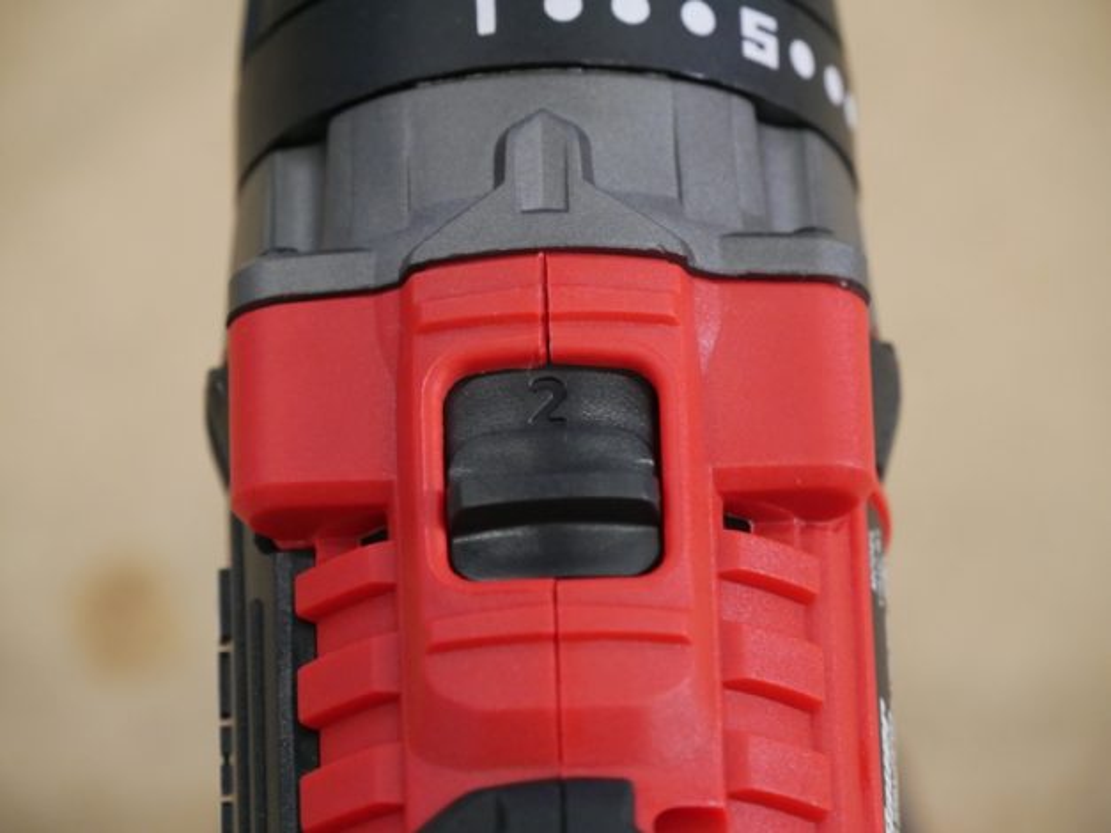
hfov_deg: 9.7
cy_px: 416
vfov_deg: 7.3
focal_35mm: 204
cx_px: 556
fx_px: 6546
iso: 3200
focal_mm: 102
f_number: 5.4
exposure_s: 1/250
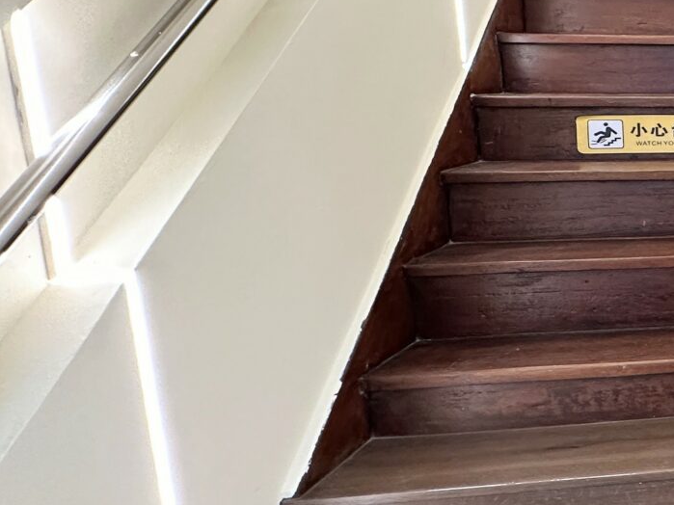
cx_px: 971
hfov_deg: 30.2
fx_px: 798
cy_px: 220
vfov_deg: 35.1
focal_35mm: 41
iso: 250
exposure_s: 1/60
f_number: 2.2
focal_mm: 2.22
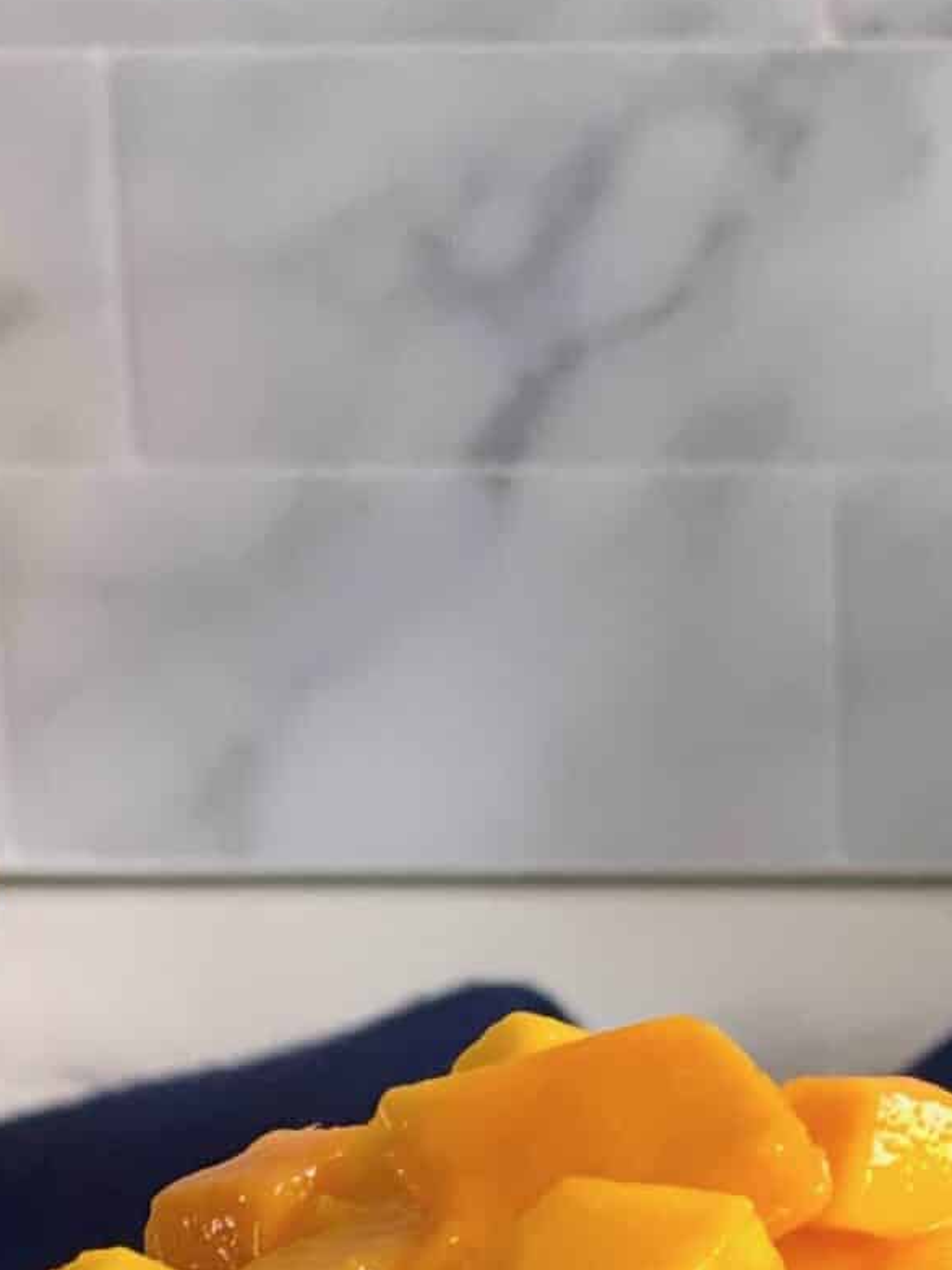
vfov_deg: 11.1
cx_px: 770
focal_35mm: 170
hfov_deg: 8.7
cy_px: 2052
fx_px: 6235
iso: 200
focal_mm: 6
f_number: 2
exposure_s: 1/122
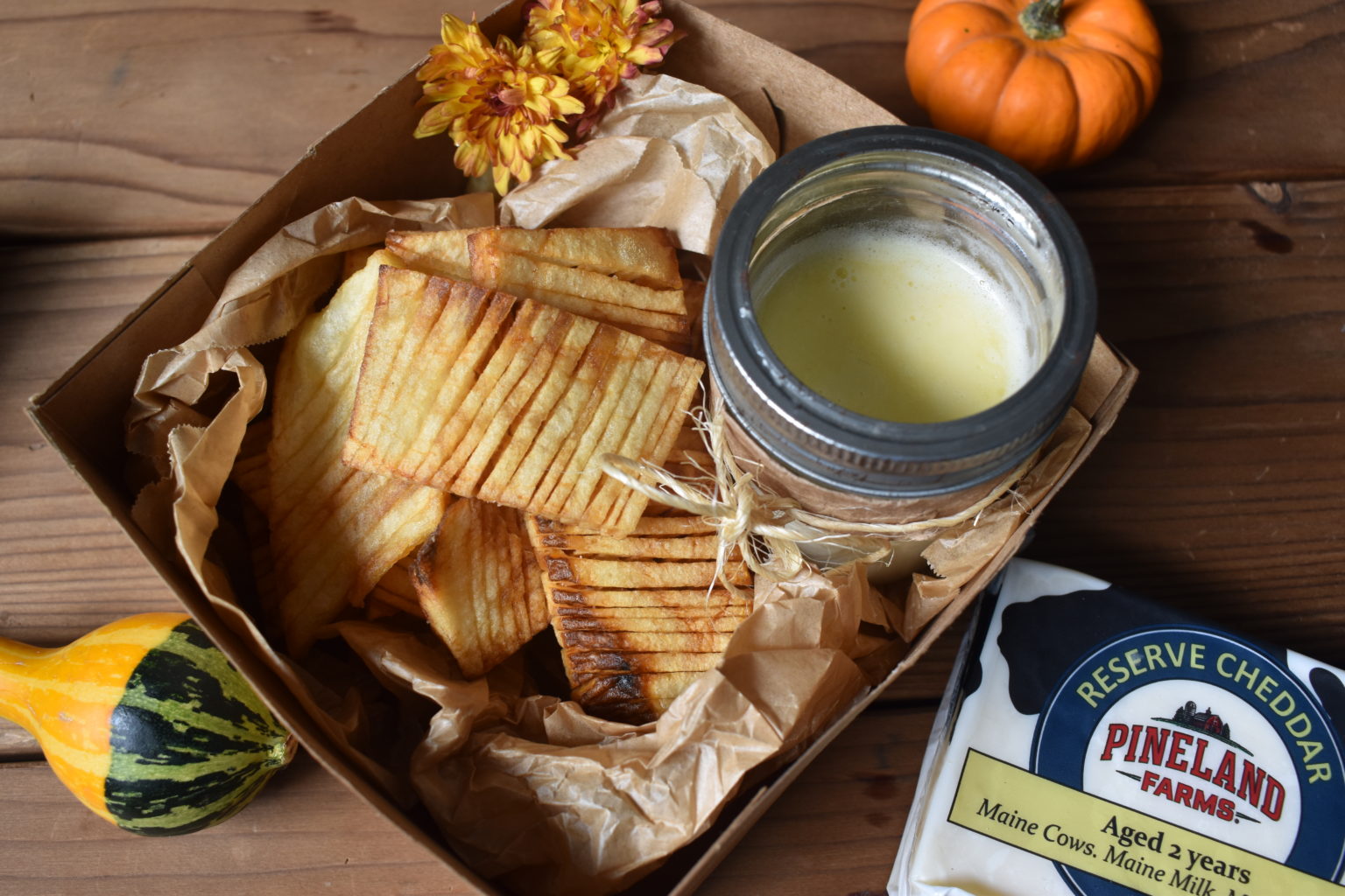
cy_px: 448
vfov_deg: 36.9
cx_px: 672
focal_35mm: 36
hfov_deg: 53.1
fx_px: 1345
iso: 360
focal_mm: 24
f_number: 5.6
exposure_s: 1/125
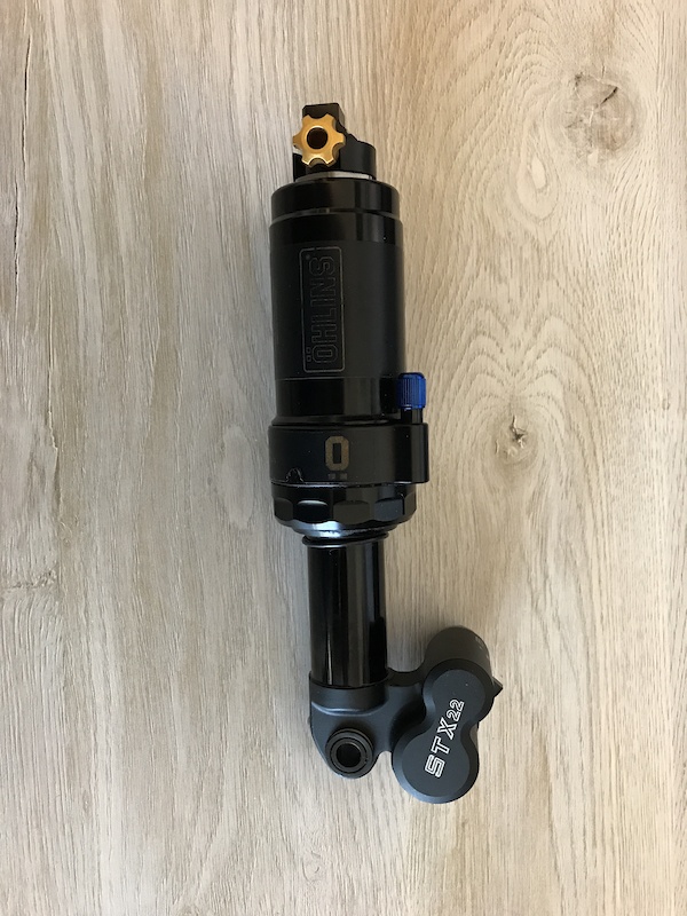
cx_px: 344
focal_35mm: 28
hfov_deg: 49.7
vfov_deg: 63.4
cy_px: 458
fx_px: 741
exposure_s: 1/15
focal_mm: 3.99
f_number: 1.8
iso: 64
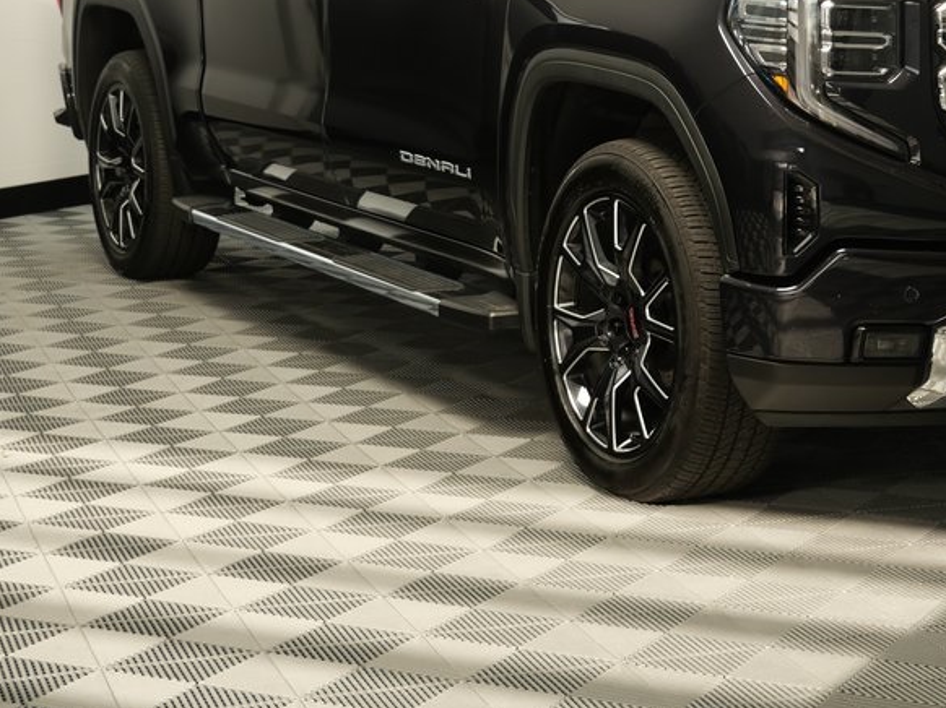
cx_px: 701
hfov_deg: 22.1
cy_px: 122
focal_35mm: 88
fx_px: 2404
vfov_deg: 16.6
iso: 250
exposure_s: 1/200
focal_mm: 25
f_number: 4.5
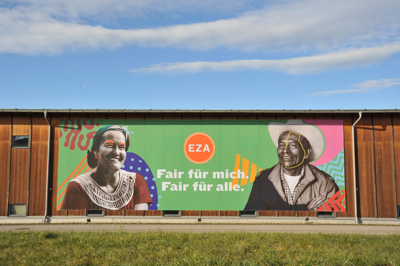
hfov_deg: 48.5
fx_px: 444
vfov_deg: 33.4
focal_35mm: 40
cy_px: 133
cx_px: 200
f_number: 8
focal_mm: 40
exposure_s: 1/500
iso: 200
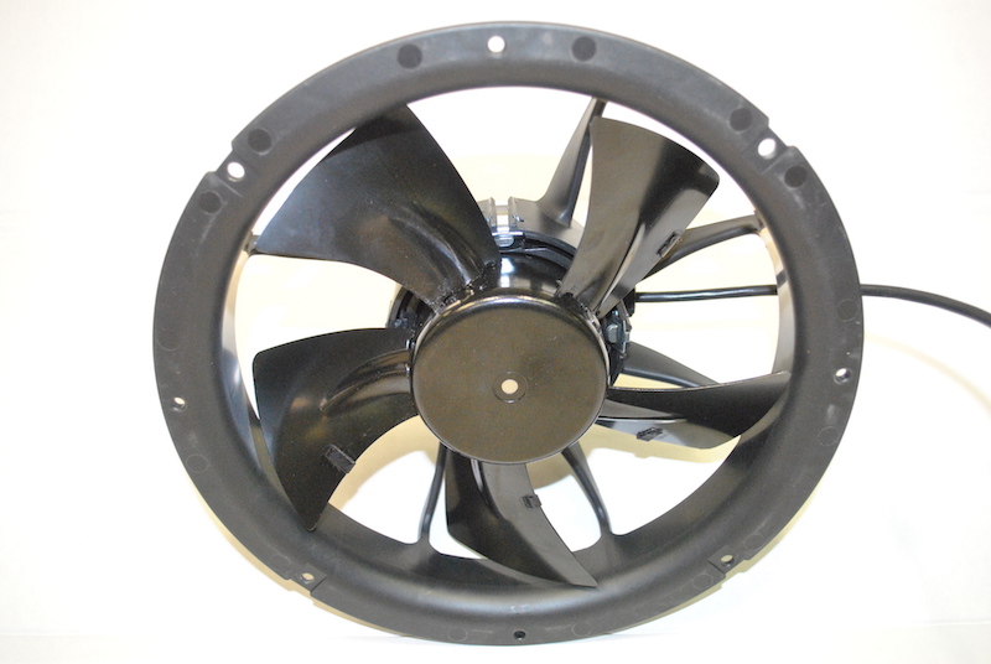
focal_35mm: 52
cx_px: 496
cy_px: 332
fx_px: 1447
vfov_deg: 25.8
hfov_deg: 37.8
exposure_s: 1/200
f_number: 5
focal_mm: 35
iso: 1600
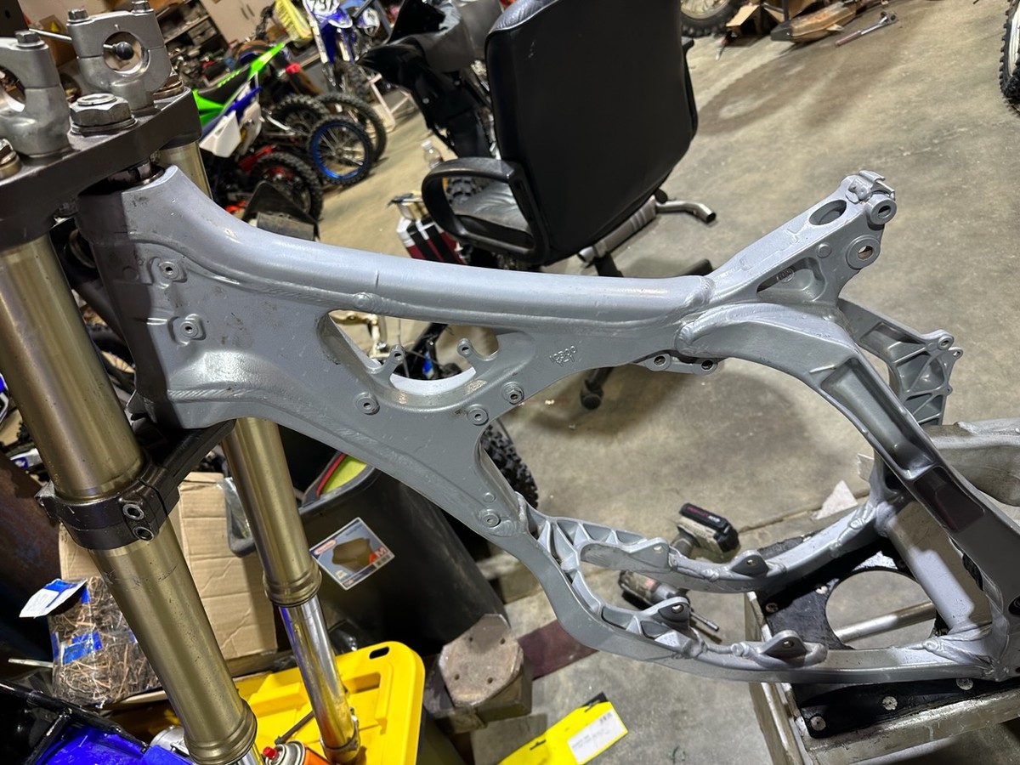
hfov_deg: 71.6
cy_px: 382
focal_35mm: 24
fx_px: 707
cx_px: 510
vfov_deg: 56.8
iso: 160
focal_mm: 6.86
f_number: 1.78
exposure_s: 1/120
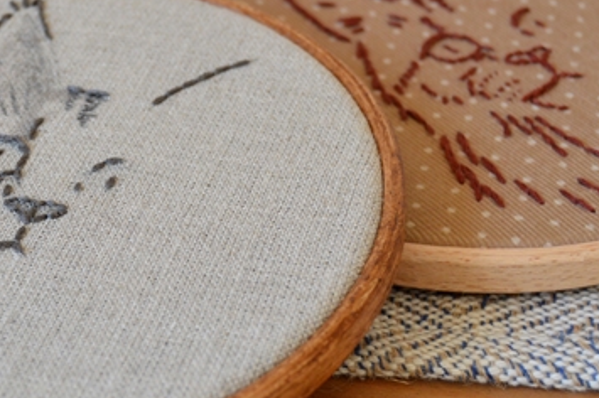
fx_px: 1630
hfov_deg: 20.7
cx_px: 189
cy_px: 191
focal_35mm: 98
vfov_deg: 13.9
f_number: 4.2
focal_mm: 31
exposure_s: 1/60
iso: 450
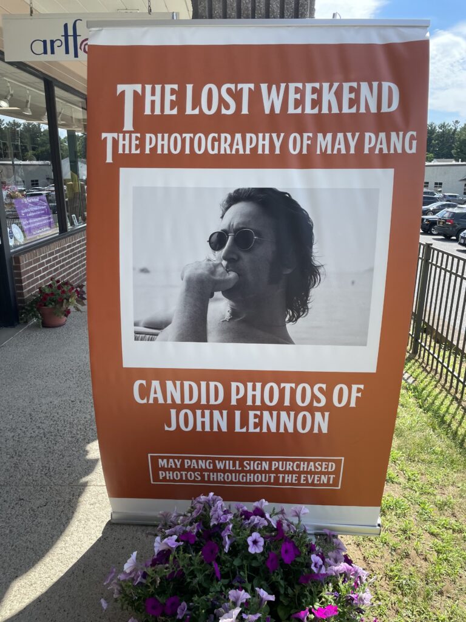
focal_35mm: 26
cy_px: 311
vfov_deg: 67.3
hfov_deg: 53.1
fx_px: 467
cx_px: 233
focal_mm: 4.2
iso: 32
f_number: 1.6
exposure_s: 1/1159
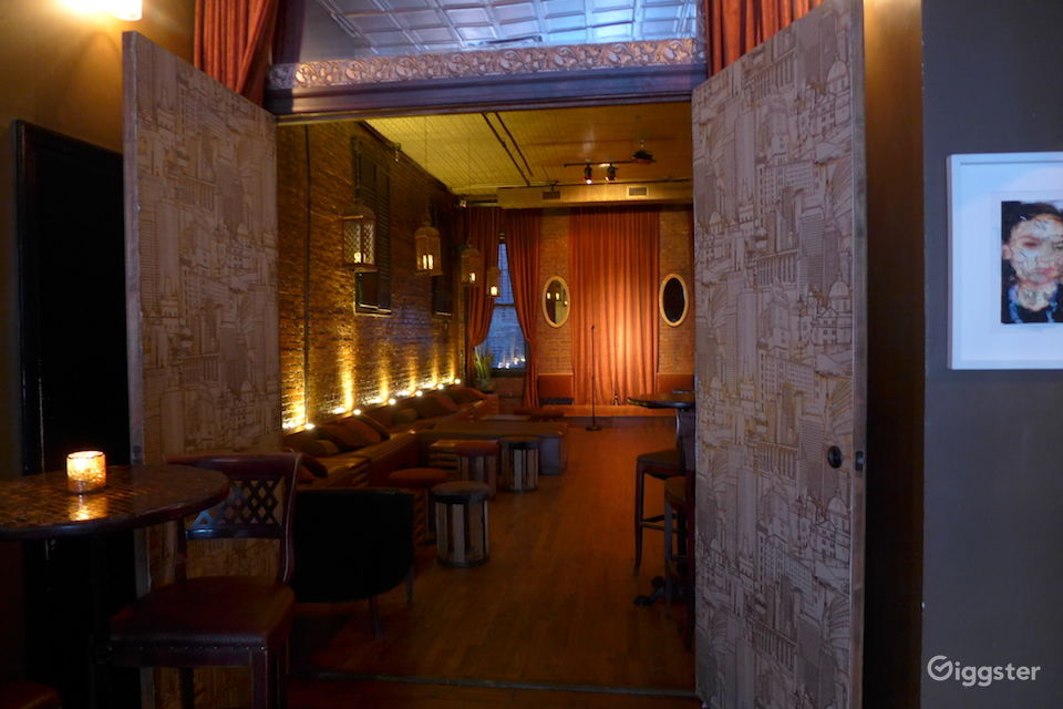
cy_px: 354
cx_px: 532
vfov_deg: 53.1
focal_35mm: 24
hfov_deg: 73.7
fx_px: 709
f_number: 1.4
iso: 250
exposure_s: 1/8
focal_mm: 4.7
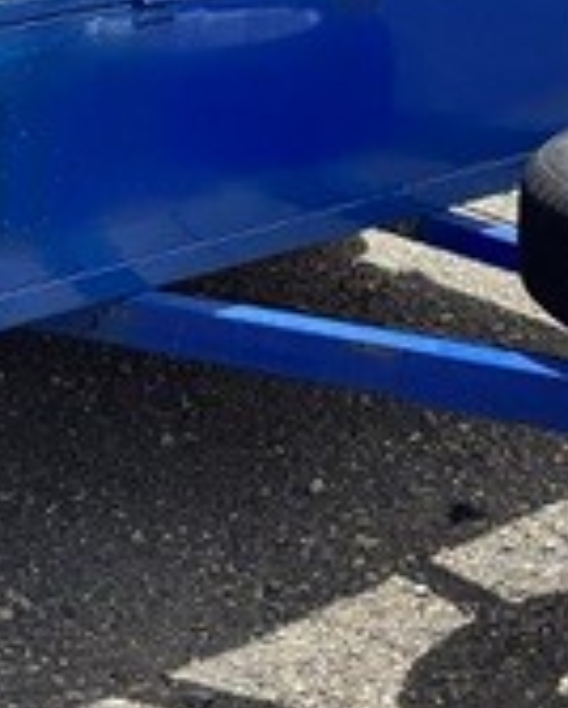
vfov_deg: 16.1
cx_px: 326
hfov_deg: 13.3
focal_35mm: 116
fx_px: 2433
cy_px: -55
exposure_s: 1/1087
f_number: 2.4
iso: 25
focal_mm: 3.3
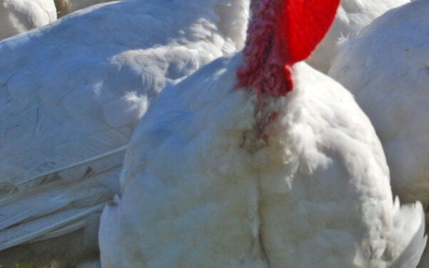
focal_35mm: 183
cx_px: 377
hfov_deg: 11.4
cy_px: -110
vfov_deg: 7.1
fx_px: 2137
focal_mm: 35
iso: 100
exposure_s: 1/250
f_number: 8
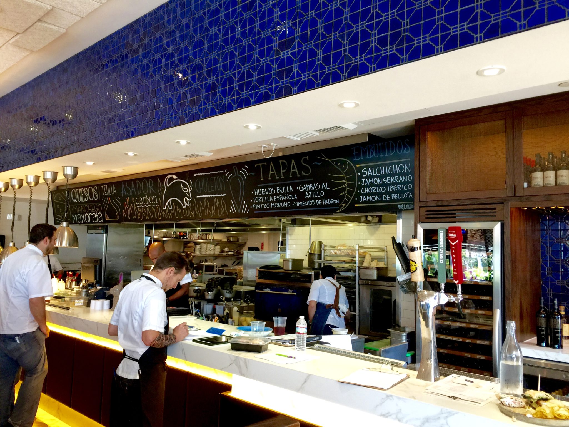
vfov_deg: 48.2
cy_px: 214
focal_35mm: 29
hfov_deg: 61.7
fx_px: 477
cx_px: 284
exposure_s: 1/15
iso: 40
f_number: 2.2
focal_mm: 4.15
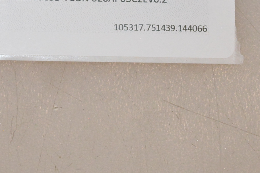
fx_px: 1279
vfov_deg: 7.5
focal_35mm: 177
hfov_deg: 11.5
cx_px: 25
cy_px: -163
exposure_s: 1/200
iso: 1000
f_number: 7.1
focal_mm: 24
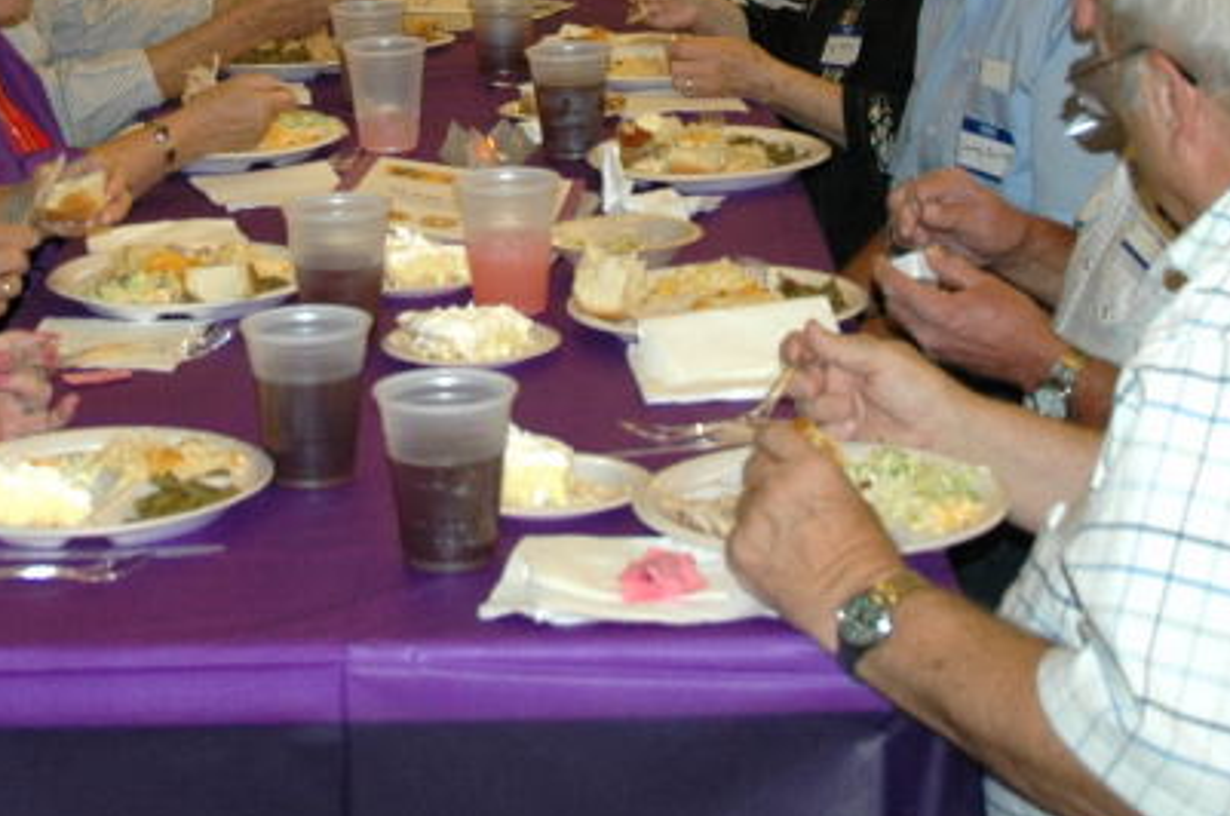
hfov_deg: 22.1
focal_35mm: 92
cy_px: -11
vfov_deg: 14.6
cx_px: 475
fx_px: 3138
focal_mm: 24
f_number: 3.8
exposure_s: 1/60
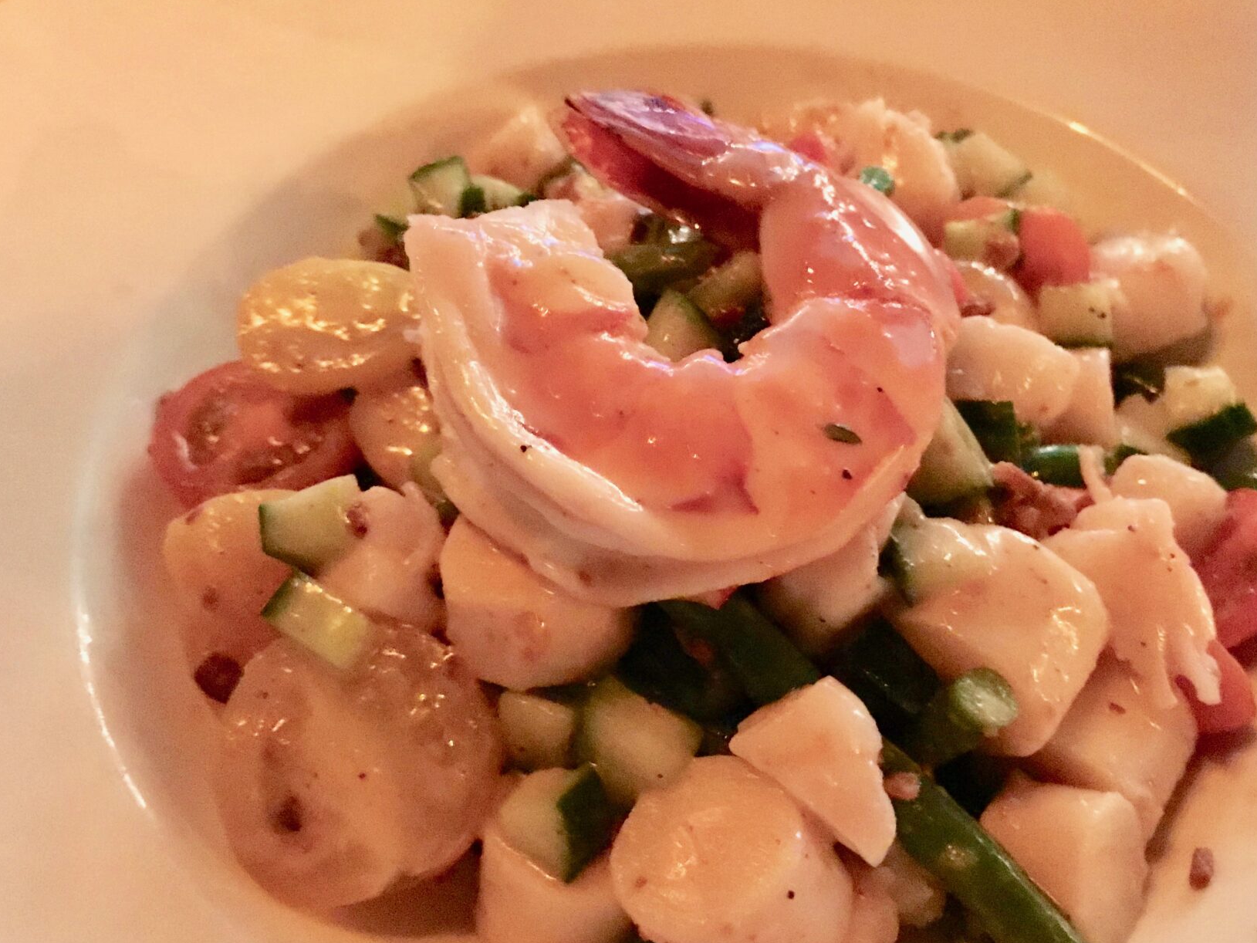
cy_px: 550
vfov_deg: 42.8
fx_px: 1198
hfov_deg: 55.3
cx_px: 674
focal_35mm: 33
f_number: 1.8
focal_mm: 3.99
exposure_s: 1/4
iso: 400
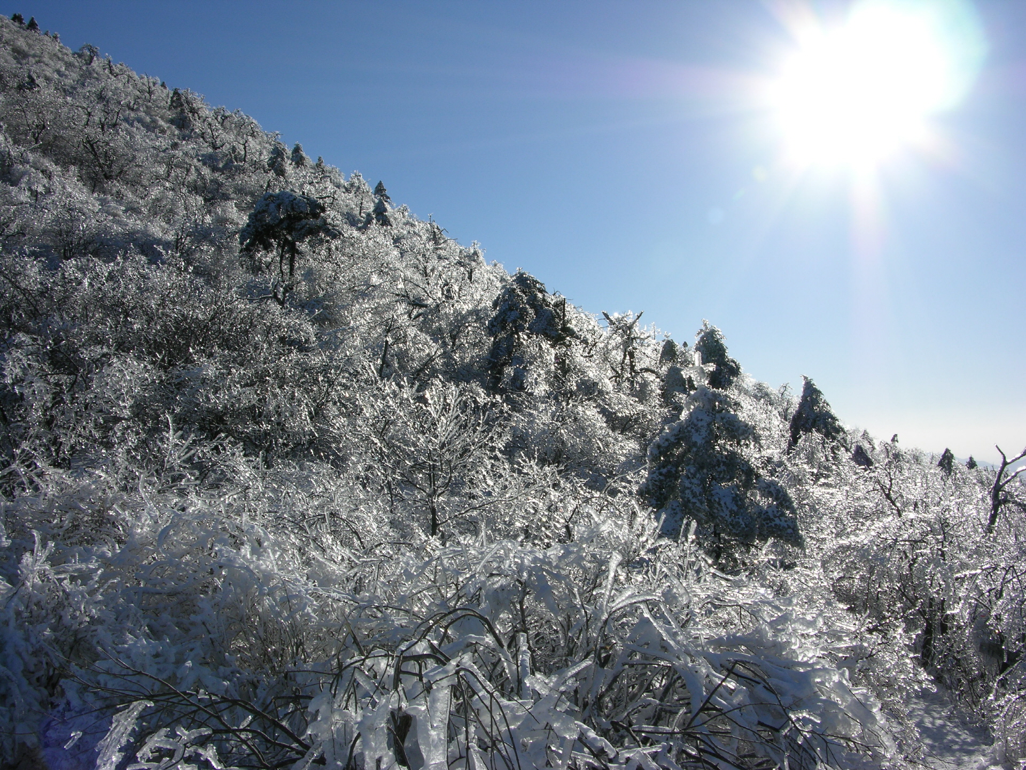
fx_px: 1037
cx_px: 513
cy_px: 385
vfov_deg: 40.7
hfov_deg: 52.6
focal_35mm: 35
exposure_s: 1/328
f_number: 8
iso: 50
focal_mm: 8.9
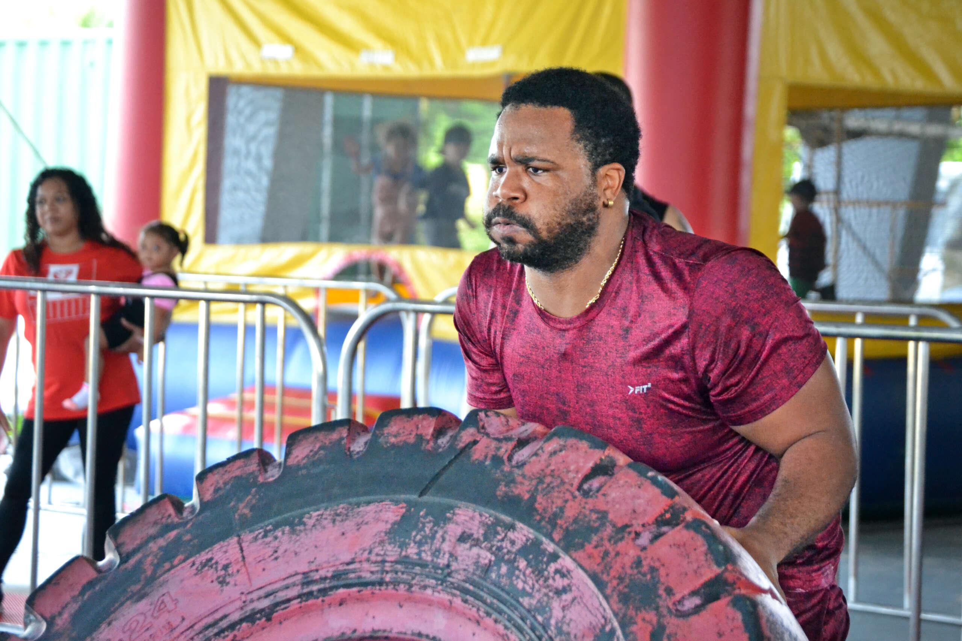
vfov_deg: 12.2
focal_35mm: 112
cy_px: 320
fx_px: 3006
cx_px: 481
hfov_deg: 18.2
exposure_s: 1/500
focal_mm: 75
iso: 3200
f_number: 4.2
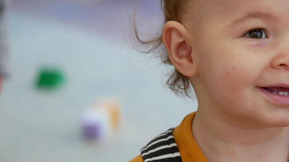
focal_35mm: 372
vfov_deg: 3.3
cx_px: 259
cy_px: 89
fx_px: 2851
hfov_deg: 5.8
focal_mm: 80
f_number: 2.8
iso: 320
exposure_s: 1/200
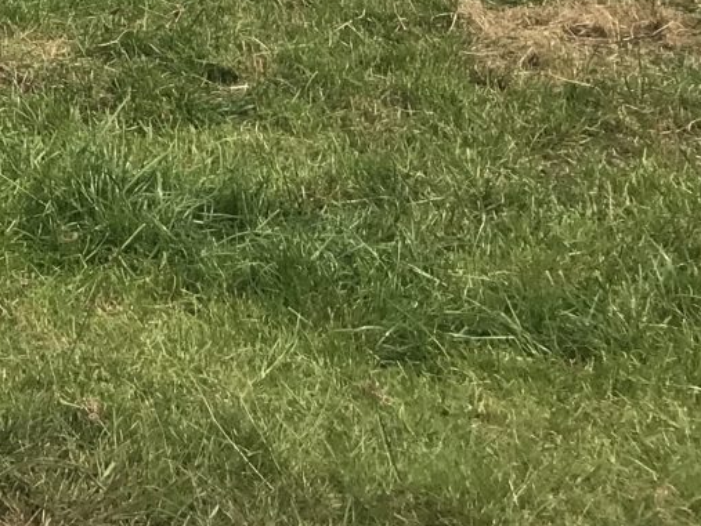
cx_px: -554
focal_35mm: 113
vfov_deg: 12.4
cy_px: -287
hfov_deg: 15.1
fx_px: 2290
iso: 20
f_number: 1.8
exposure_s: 1/3690
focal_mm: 3.99
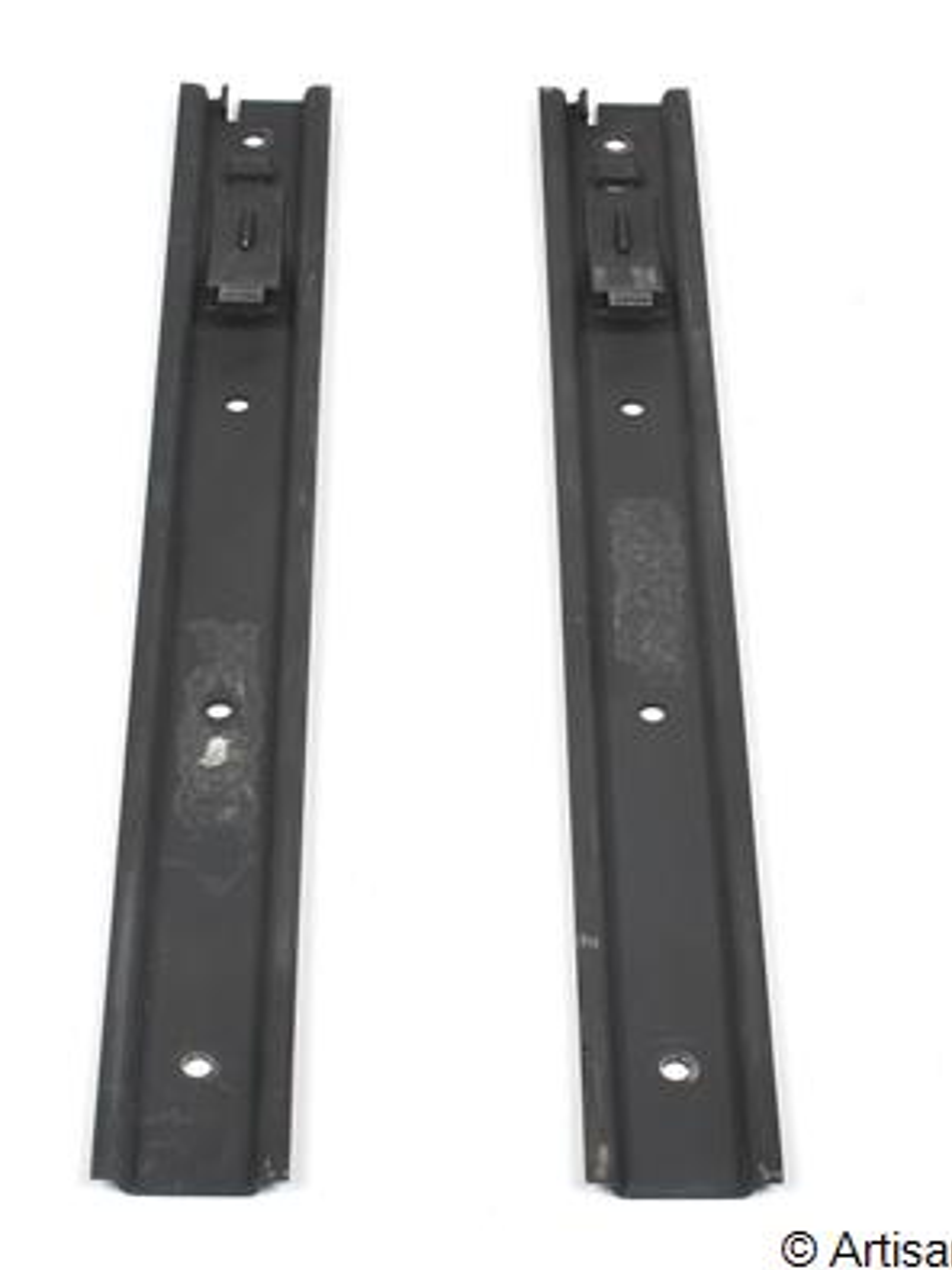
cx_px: 441
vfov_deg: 35.1
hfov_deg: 26.7
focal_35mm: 55
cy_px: 640
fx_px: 2008
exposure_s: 1/200
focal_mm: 25
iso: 200
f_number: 13
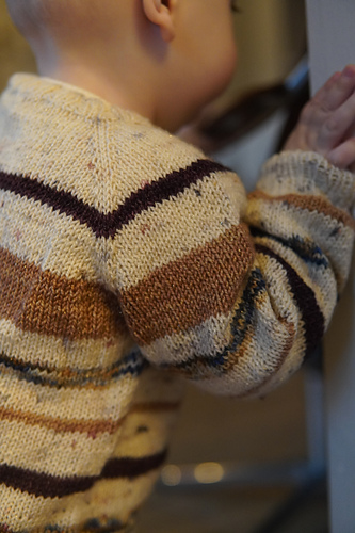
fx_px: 666
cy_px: 266
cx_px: 178
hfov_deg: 29.8
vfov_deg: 43.6
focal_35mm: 45
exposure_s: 1/160
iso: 2000
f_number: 2
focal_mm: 30
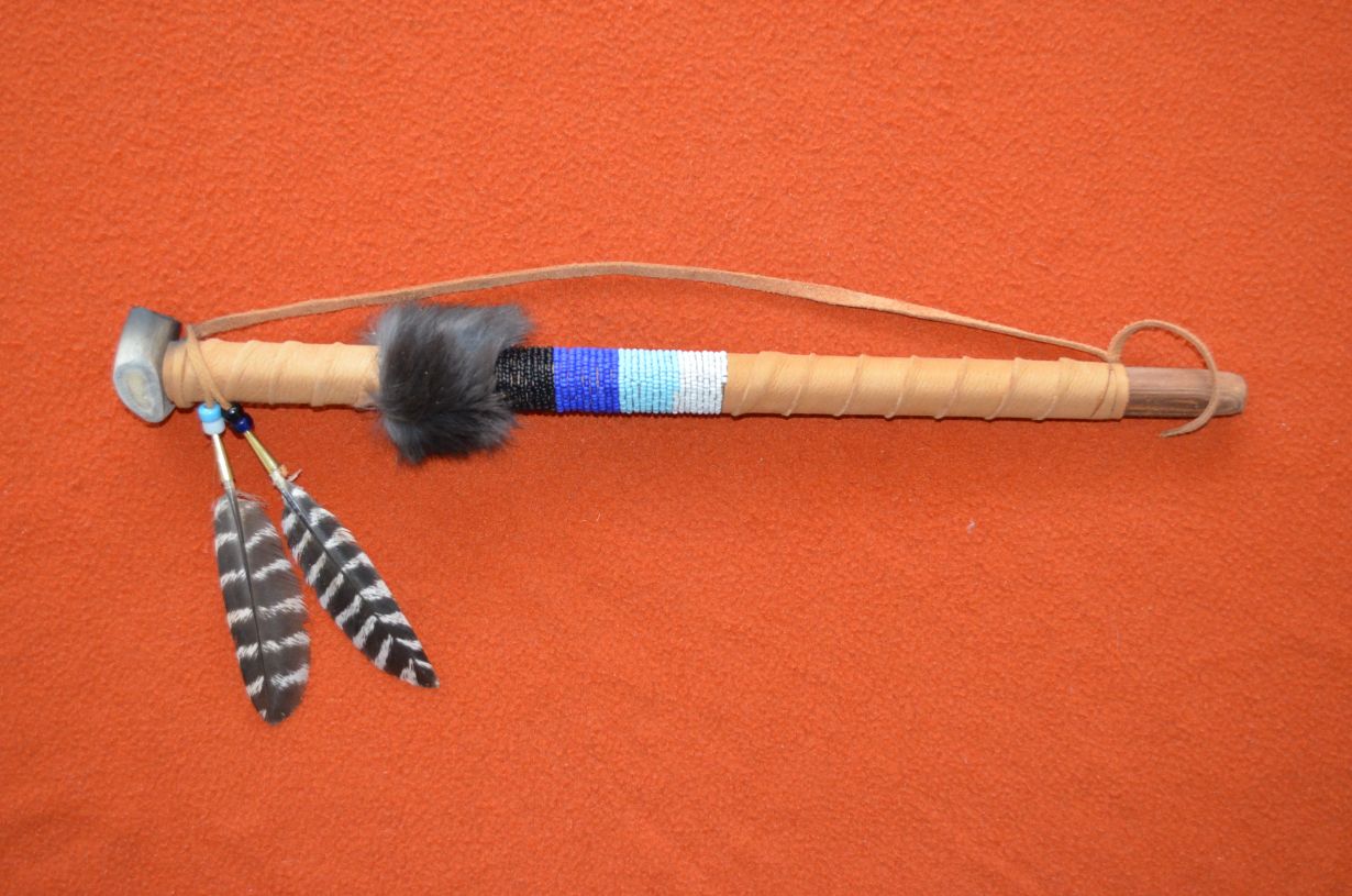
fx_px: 1574
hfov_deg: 46.5
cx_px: 676
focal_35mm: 42
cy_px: 448
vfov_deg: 31.8
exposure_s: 1/60
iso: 3200
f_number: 4.5
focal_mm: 28
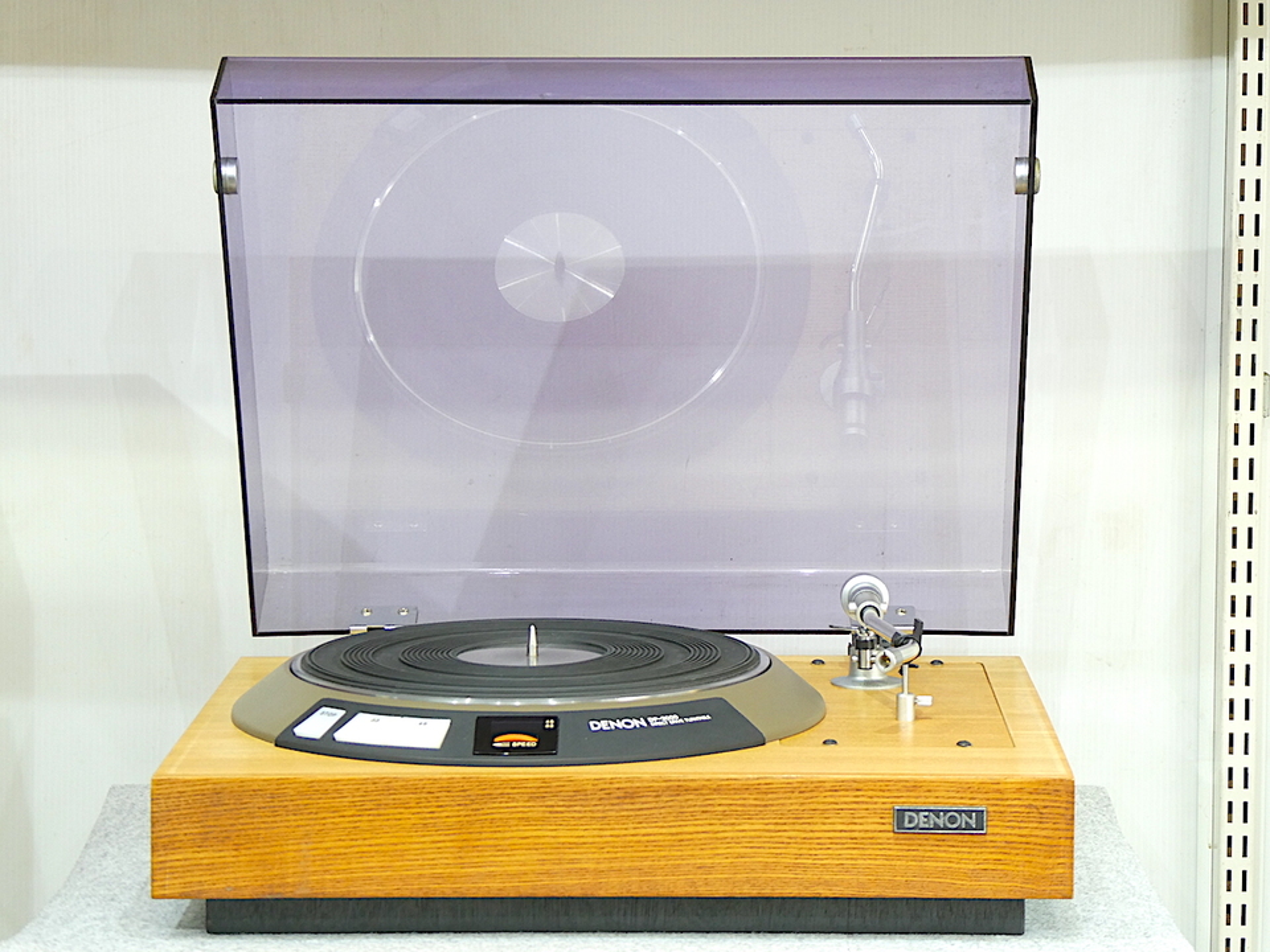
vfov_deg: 14.0
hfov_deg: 18.5
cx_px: 635
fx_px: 3889
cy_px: 476
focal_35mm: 106
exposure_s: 1/5
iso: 200
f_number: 5.1
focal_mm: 19
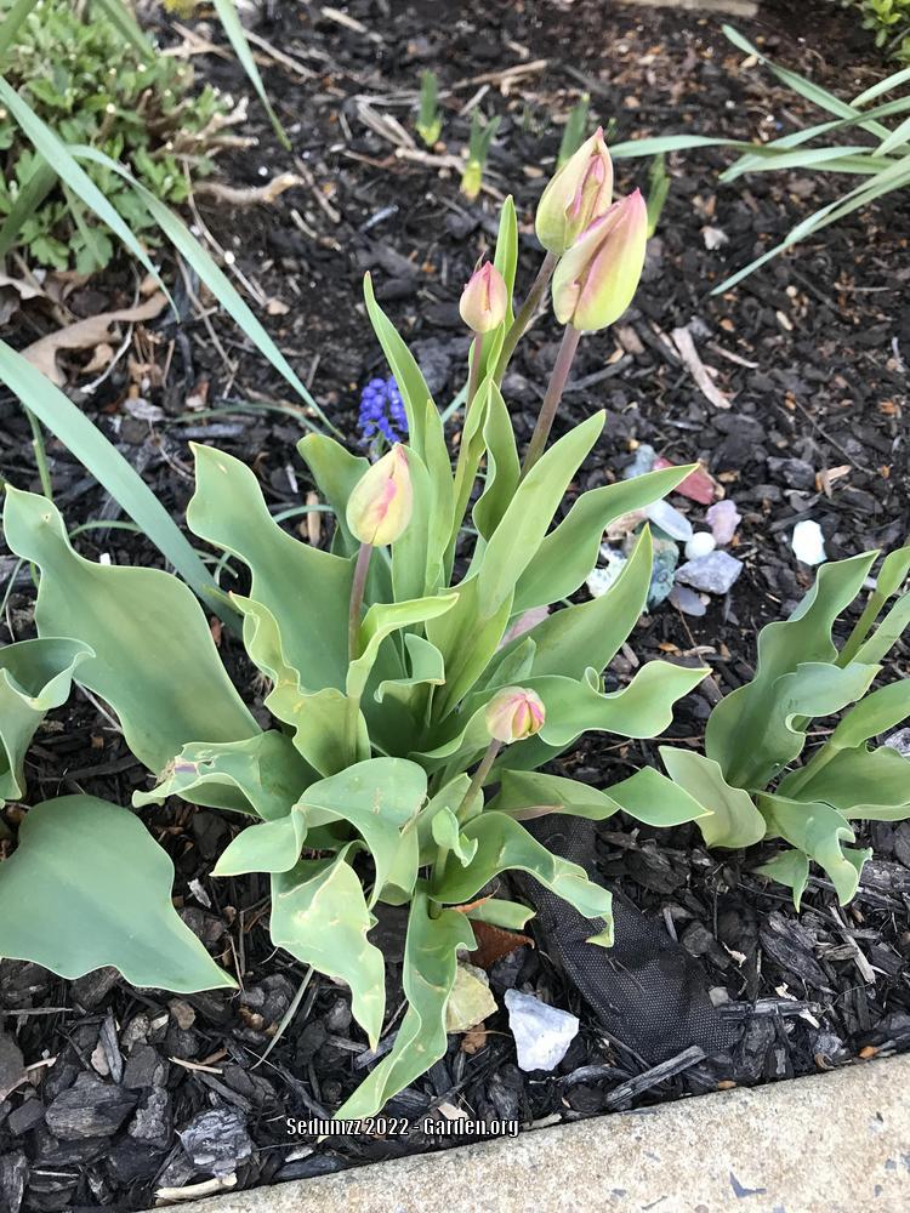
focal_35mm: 28
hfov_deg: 49.7
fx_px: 981
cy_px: 606
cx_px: 455
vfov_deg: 63.4
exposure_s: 1/30
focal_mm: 4
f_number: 1.8
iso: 25
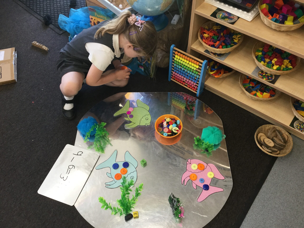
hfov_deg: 58.4
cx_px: 152
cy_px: 114
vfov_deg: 45.4
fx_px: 272
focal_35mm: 31
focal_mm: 3.3
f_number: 2.4
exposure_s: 1/33
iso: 50
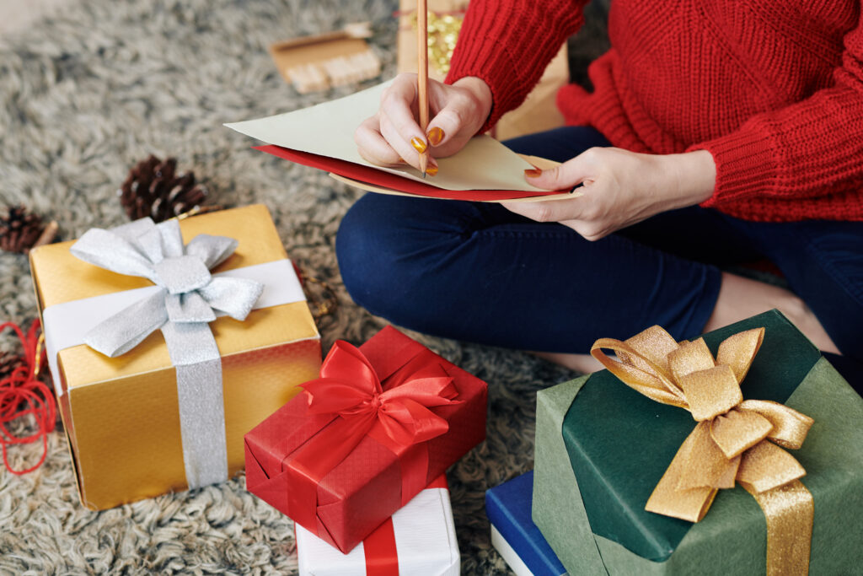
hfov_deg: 23.9
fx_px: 2038
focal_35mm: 85
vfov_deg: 16.1
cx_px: 432
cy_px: 288
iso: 320
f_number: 4
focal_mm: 85
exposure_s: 1/125
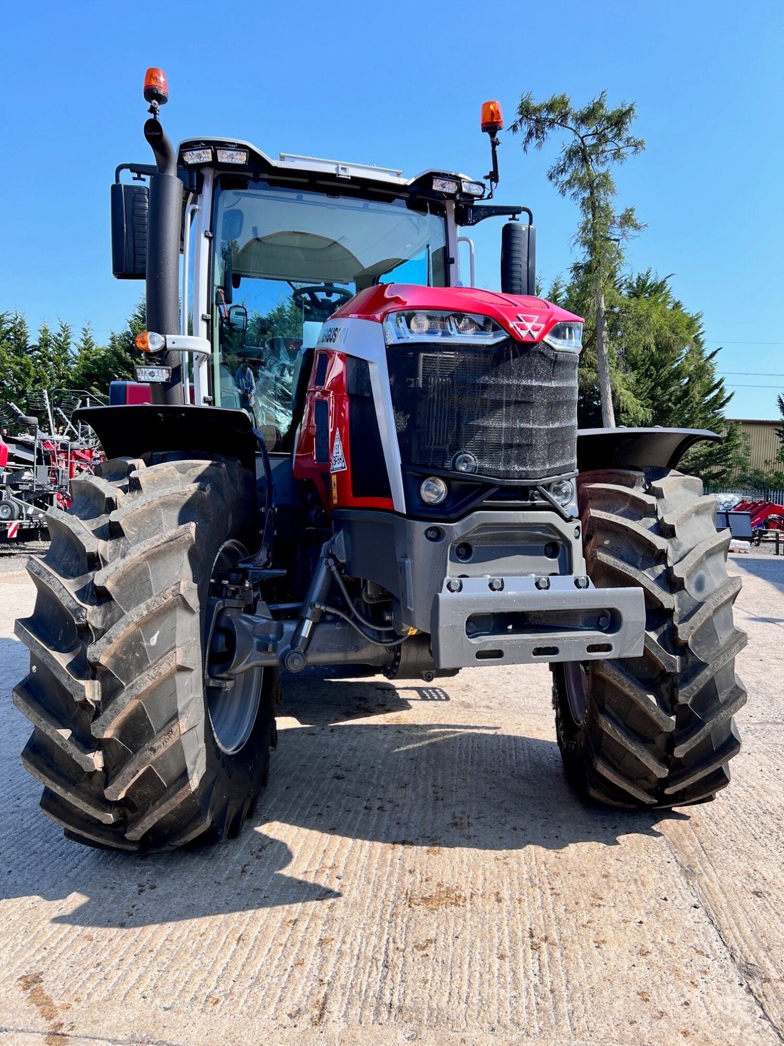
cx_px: 392
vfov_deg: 67.3
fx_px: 785
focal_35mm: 26
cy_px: 523
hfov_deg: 53.1
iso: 50
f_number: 1.5
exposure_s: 1/1808
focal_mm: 5.7
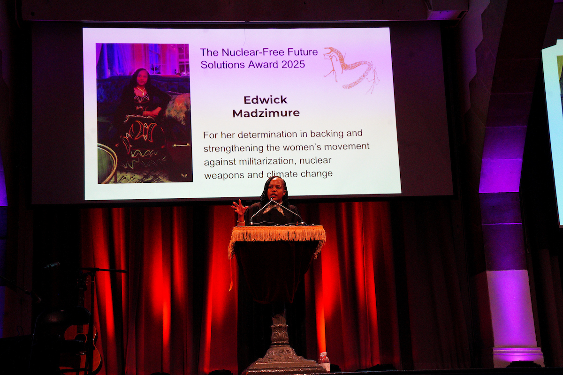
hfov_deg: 33.4
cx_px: 282
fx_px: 938
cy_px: 188
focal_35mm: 60
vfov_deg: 22.6
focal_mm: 60
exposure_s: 1/250
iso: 8000
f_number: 9
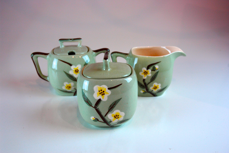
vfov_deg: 36.8
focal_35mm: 36
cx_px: 114
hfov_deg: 53.2
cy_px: 76
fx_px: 229
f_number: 5
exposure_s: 1/100
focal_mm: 24
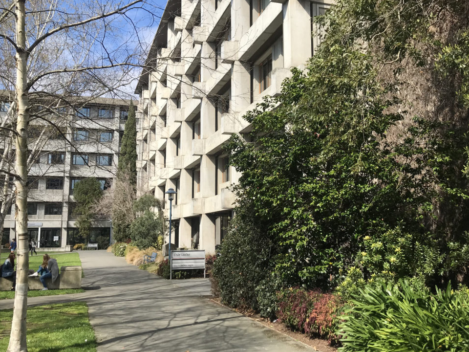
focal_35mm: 35
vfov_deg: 40.7
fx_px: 474
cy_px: 164
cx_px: 247
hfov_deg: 52.6
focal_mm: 3.99
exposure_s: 1/1681
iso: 20
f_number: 1.8
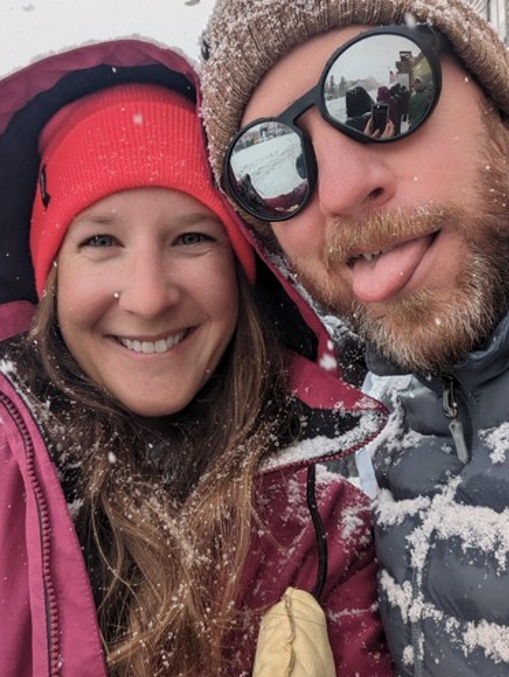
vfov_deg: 57.9
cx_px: 249
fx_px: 607
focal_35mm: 31
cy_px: 274
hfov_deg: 45.5
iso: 33
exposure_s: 1/906
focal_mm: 2.51
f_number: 2
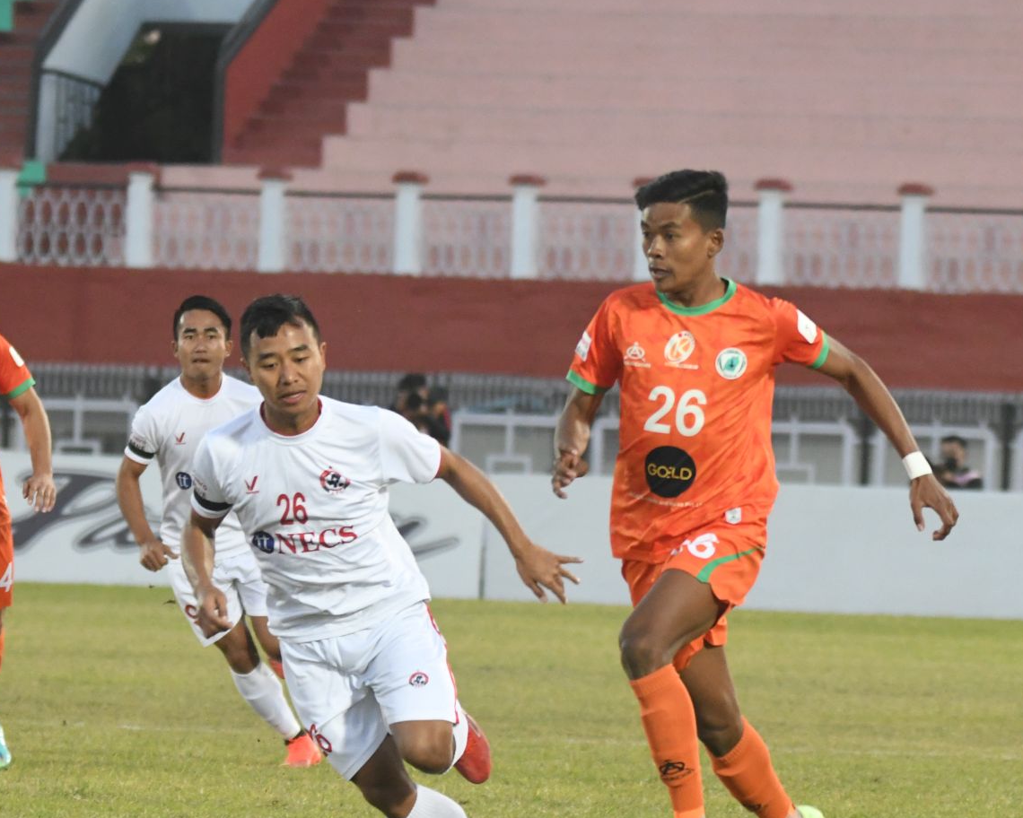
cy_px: 627
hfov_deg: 3.8
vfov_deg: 3.0
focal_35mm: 509
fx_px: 15408
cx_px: 527
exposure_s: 1/1250
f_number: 5.3
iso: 2500
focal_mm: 185
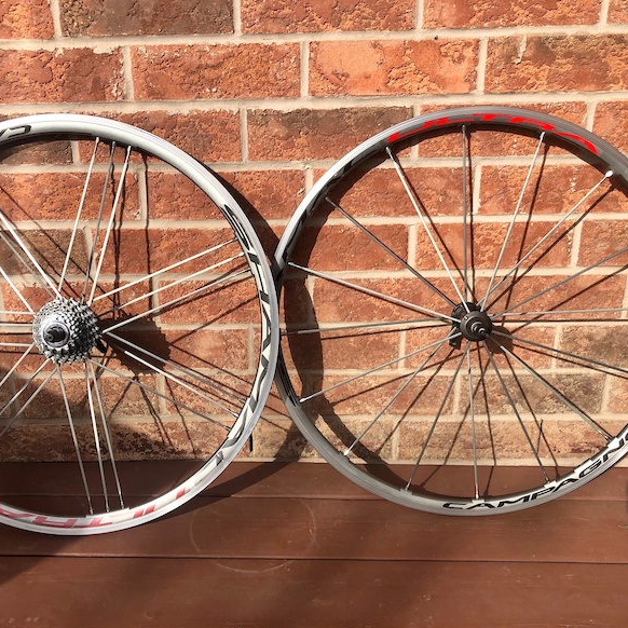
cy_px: 319
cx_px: 271
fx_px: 698
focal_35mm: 34
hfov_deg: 48.3
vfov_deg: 48.4
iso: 20
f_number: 1.8
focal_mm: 3.99
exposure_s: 1/1263
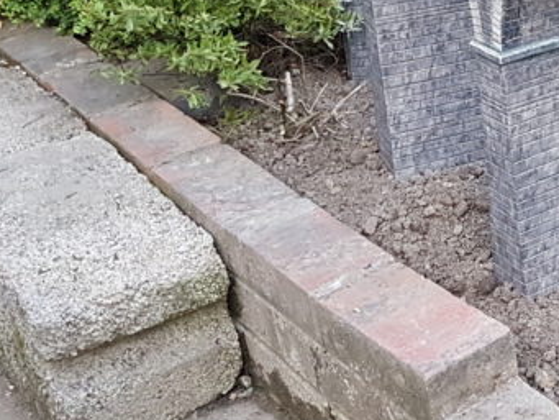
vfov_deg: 18.6
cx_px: 798
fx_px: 1260
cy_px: 46
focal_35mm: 78
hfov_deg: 21.6
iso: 200
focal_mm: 4.2
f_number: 1.7
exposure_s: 1/50
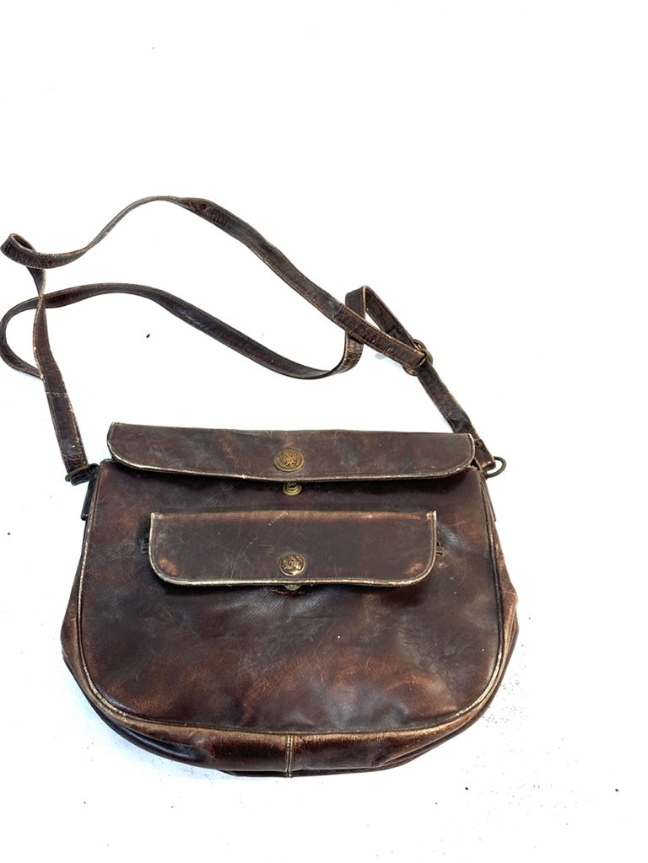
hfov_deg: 28.0
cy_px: 432
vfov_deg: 36.8
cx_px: 324
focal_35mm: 52
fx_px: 1298
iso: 50
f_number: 1.6
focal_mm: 5.96
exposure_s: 1/120
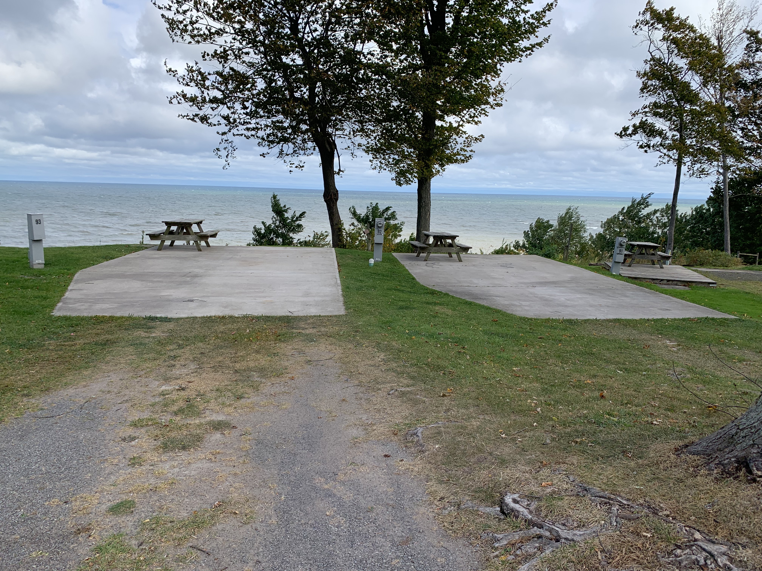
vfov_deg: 53.1
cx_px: 381
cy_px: 286
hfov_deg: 67.3
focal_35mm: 26
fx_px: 572
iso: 25
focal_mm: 4.25
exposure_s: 1/1266
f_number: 1.8
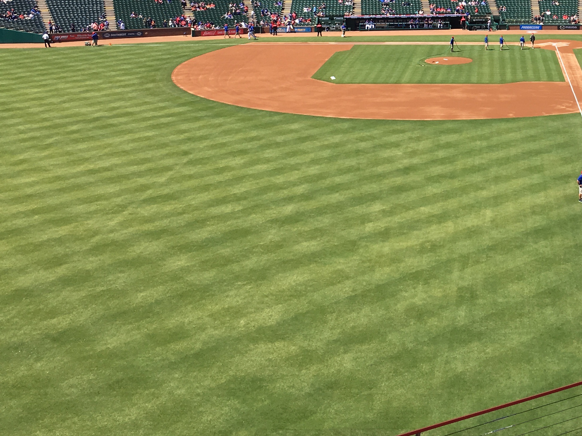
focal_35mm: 60
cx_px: 507
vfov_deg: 23.4
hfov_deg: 30.9
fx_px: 1009
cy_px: -2
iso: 25
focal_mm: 4.15
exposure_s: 1/1326
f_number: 2.2
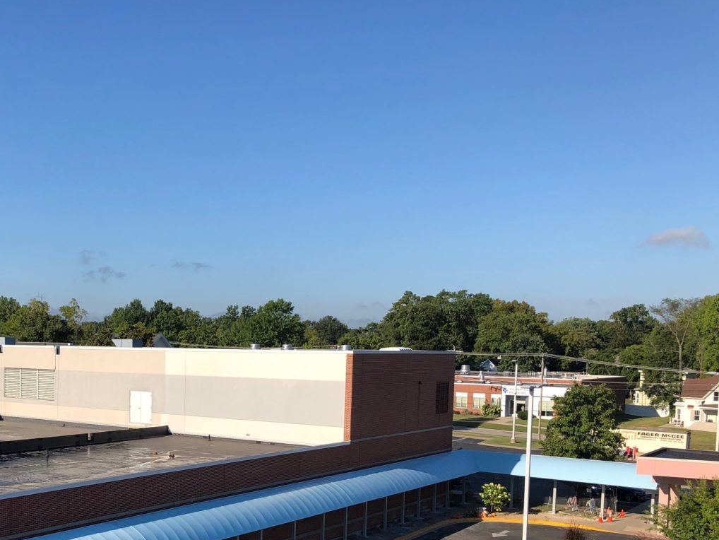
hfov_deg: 41.3
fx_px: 914
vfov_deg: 32.2
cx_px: 158
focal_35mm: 44
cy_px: 416
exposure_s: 1/1946
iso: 20
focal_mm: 3.99
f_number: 1.8
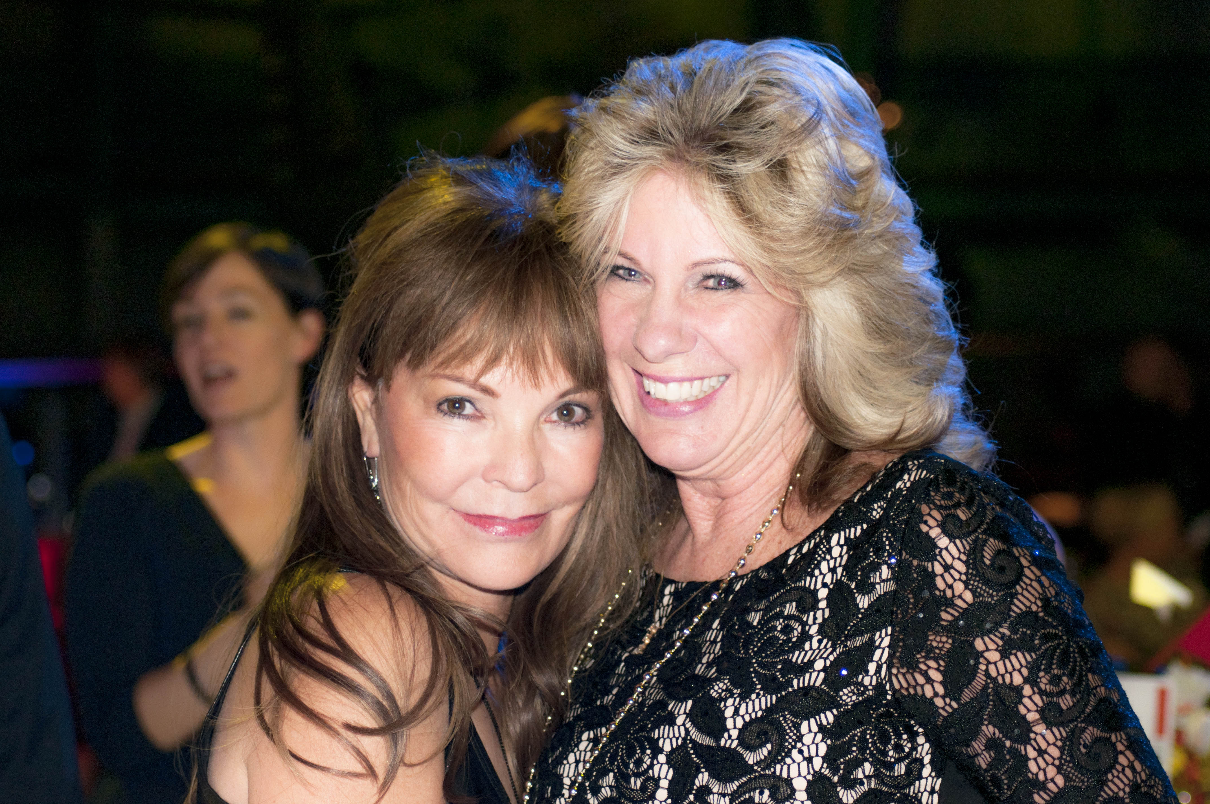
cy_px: 402
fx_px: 3928
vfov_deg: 11.7
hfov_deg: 17.5
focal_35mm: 117
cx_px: 605
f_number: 4.5
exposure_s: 1/80
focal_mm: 78
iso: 200
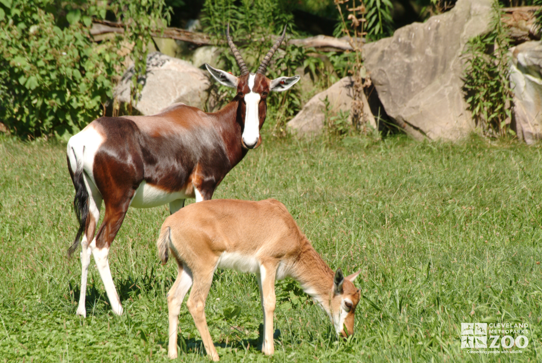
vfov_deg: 3.1
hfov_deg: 4.6
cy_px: 182
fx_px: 6760
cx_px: 271
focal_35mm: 448
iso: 160
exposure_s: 1/125
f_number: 13
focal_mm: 299
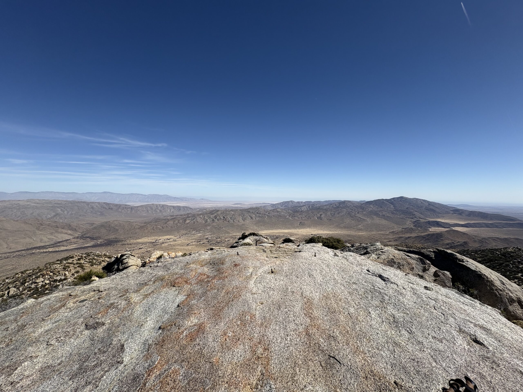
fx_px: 212
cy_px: 196
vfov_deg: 85.7
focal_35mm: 14
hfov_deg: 102.1
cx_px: 262
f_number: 2.2
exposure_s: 1/3546
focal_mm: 2.22
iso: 50
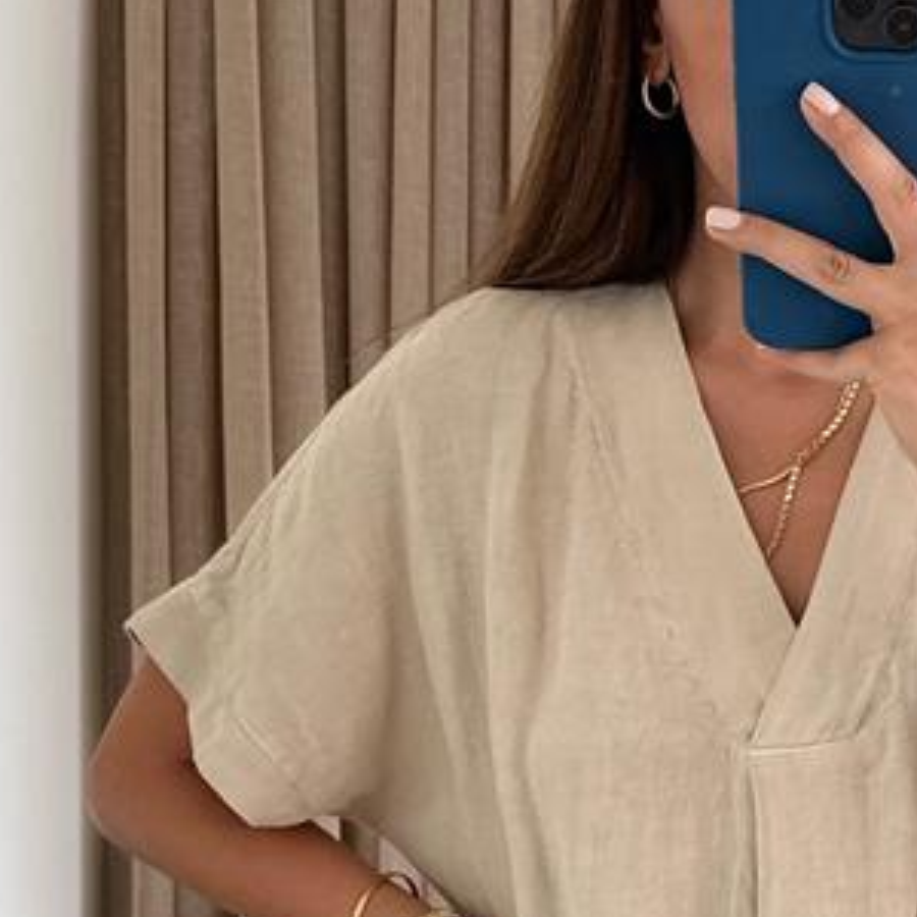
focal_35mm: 113
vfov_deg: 14.7
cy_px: 1207
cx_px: 908
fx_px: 3387
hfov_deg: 15.2
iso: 64
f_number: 1.78
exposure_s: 1/121
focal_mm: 6.86
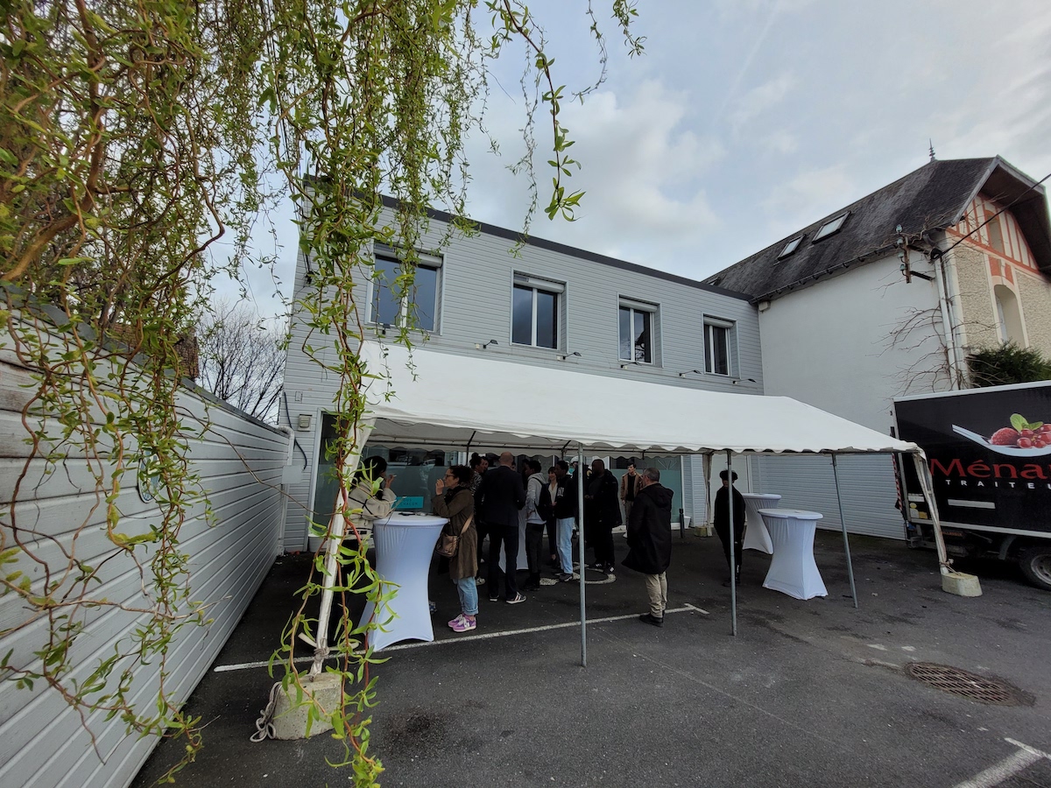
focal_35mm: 13
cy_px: 394
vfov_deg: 89.9
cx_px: 526
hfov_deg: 106.2
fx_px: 395
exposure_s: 1/1728
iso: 40
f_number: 2.2
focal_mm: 1.74
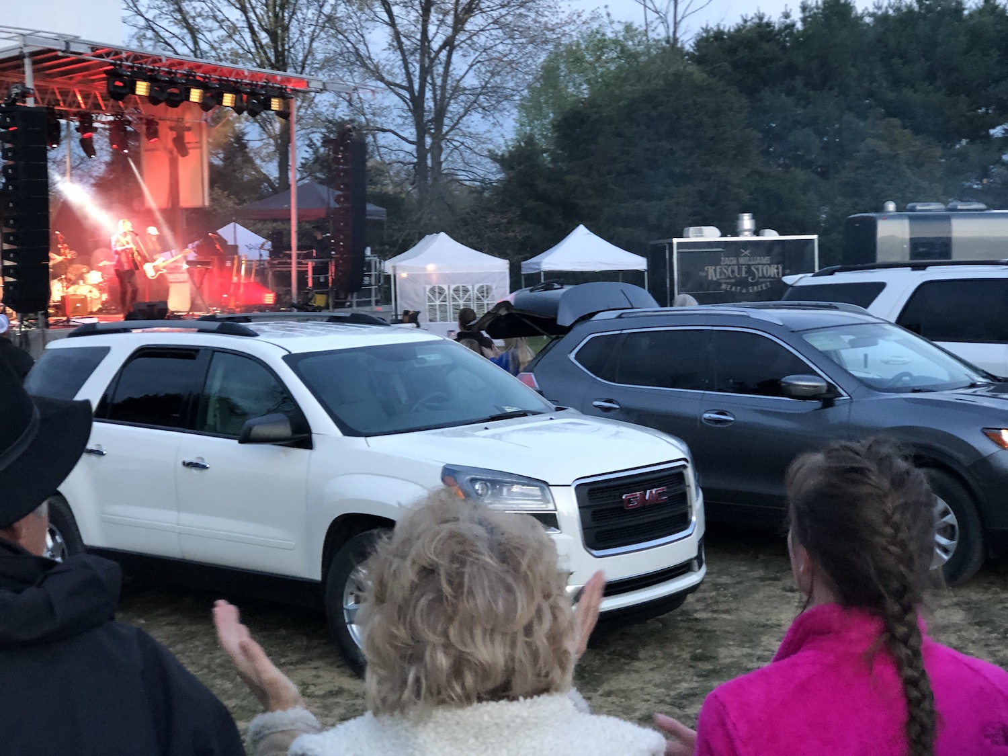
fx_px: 1660
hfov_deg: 33.8
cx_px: 504
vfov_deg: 25.7
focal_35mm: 57
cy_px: 378
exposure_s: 1/30
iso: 250
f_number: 2.8
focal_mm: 6.6
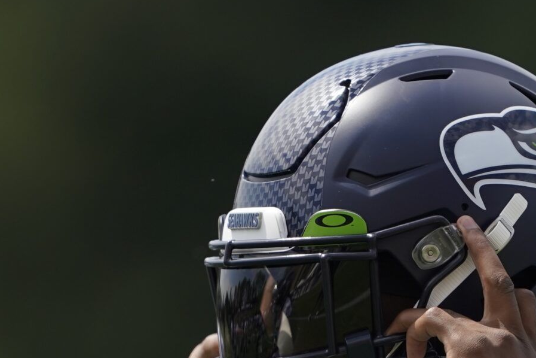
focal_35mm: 1141
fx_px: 16987
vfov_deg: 1.2
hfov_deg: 1.8
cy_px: 494
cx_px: 304
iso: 250
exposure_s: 1/3200
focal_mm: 400
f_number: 2.8
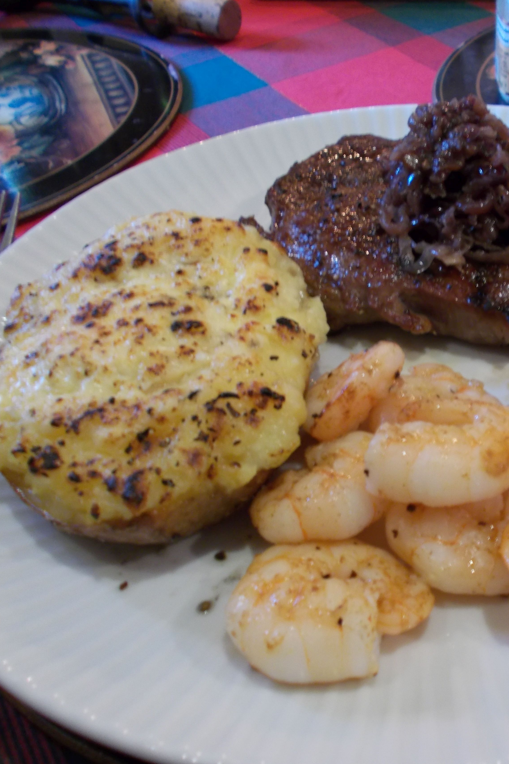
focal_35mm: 42
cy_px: 381
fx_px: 891
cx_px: 429
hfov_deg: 30.8
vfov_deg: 46.4
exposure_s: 1/2
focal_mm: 5.3
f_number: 3.4
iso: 200
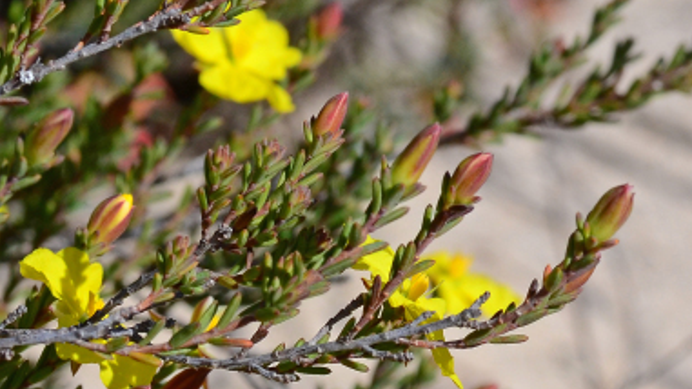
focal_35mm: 295
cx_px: 209
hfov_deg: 7.3
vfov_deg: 4.1
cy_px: 564
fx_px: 5411
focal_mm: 70
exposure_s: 1/640
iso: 400
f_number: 13
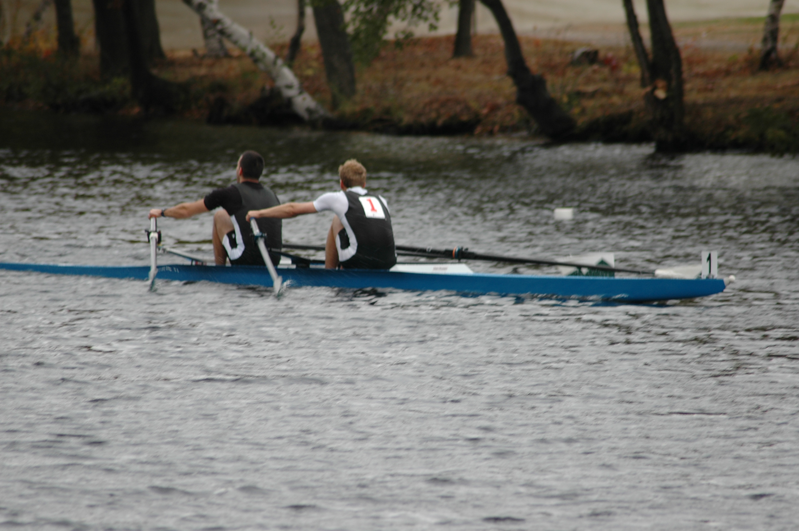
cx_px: 400
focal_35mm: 450
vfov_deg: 3.0
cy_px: 266
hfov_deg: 4.6
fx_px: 9979
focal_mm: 300
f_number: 5.6
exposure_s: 1/125
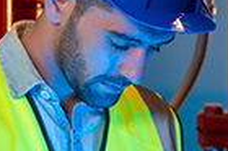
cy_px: 154
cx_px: 252
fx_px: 1493
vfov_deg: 5.8
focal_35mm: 236
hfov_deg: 8.7
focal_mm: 44
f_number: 2.8
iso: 1250
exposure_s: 1/160
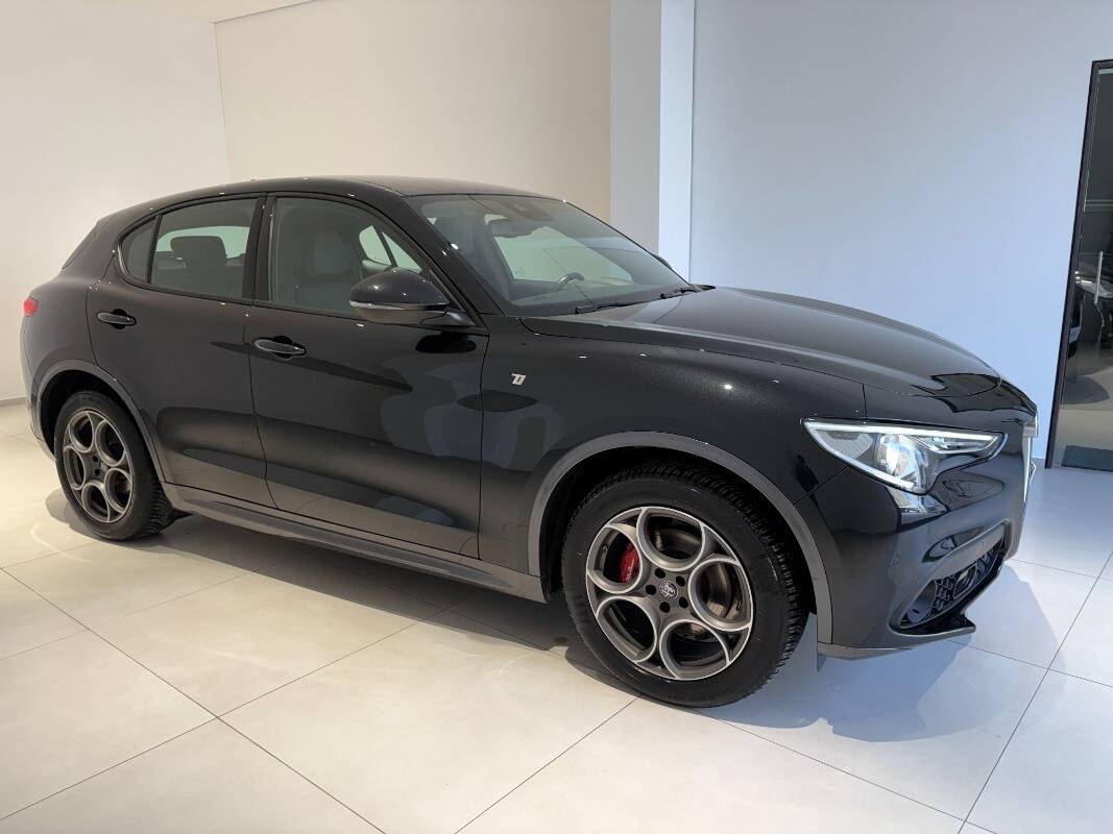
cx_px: 556
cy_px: 417
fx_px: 836
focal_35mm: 26
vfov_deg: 53.1
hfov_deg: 67.3
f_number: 1.6
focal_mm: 5.96
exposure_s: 1/100
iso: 50
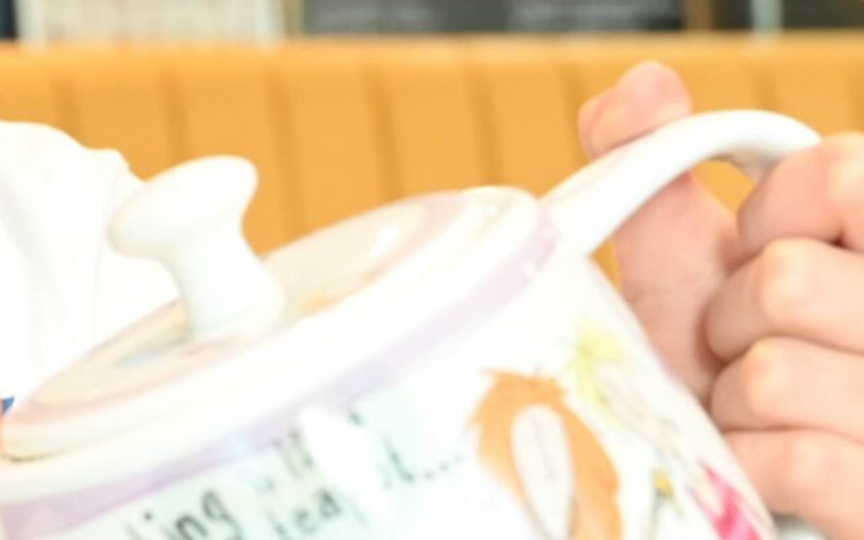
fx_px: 3885
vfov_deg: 7.9
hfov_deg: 12.5
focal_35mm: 165
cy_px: 173
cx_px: -93
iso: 1000
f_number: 5
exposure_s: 1/60
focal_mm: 40
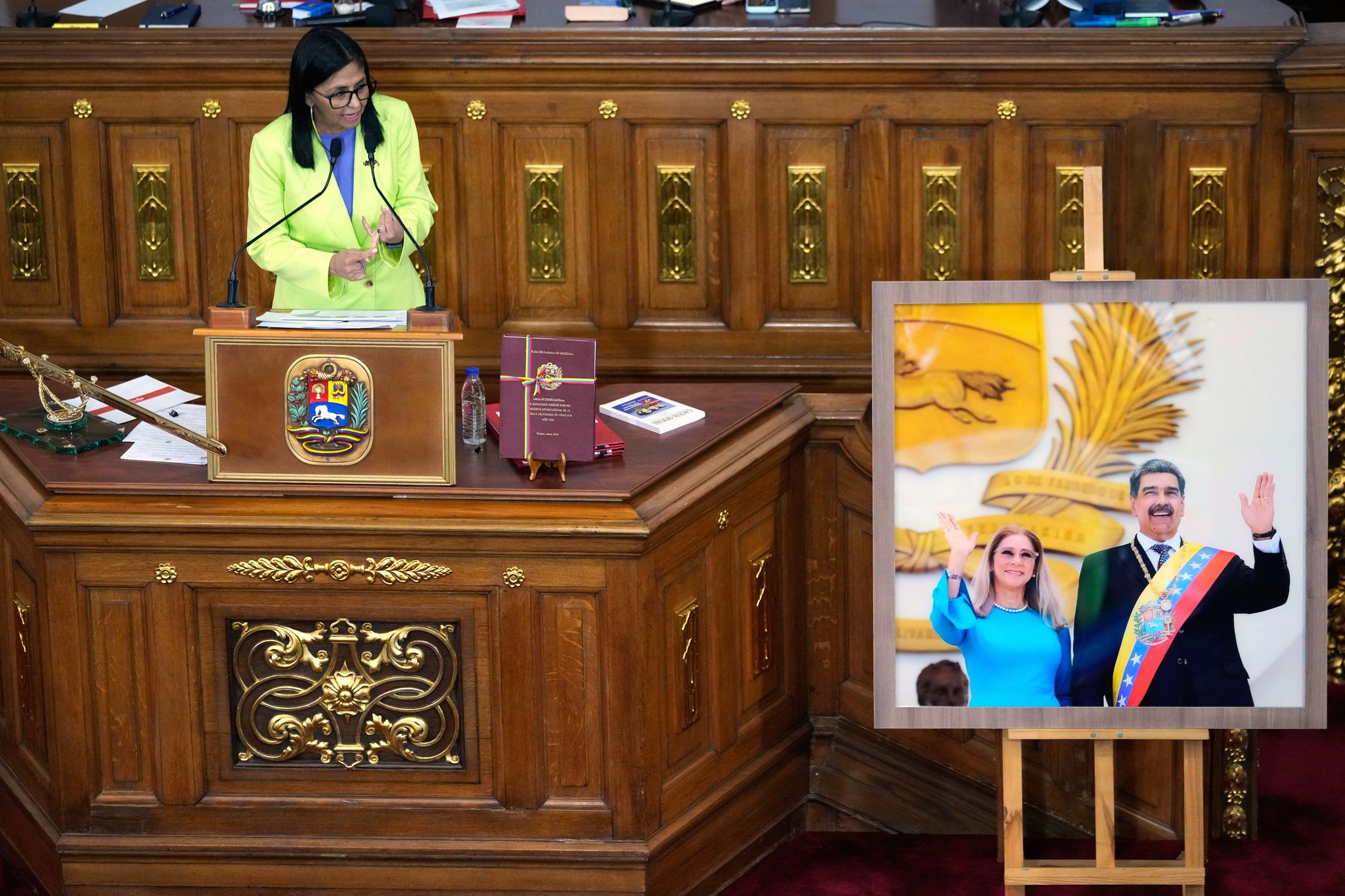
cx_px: 672
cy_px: 448
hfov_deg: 14.5
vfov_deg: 9.7
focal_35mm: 142
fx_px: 5304
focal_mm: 142
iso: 4000
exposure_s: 1/200
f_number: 3.5
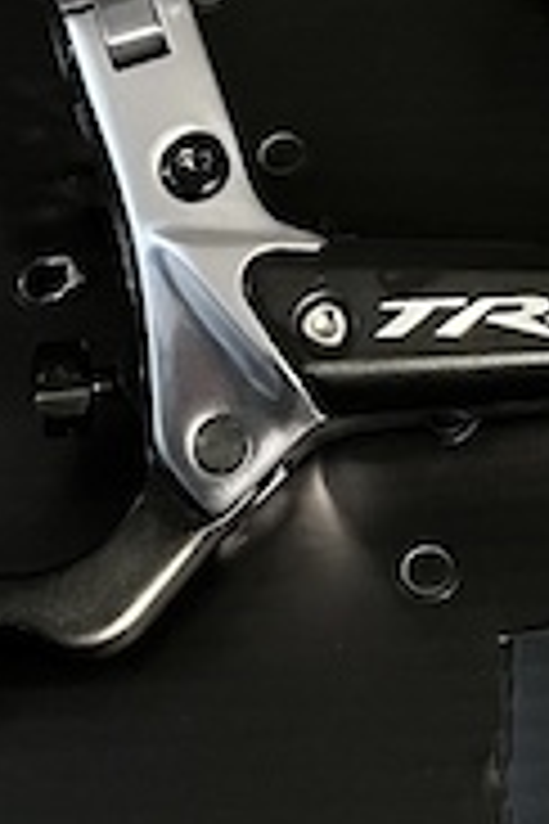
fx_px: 2699
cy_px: -41
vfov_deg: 16.9
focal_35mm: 118
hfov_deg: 11.5
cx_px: 594
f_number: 1.6
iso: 640
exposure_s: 1/30
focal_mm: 5.1
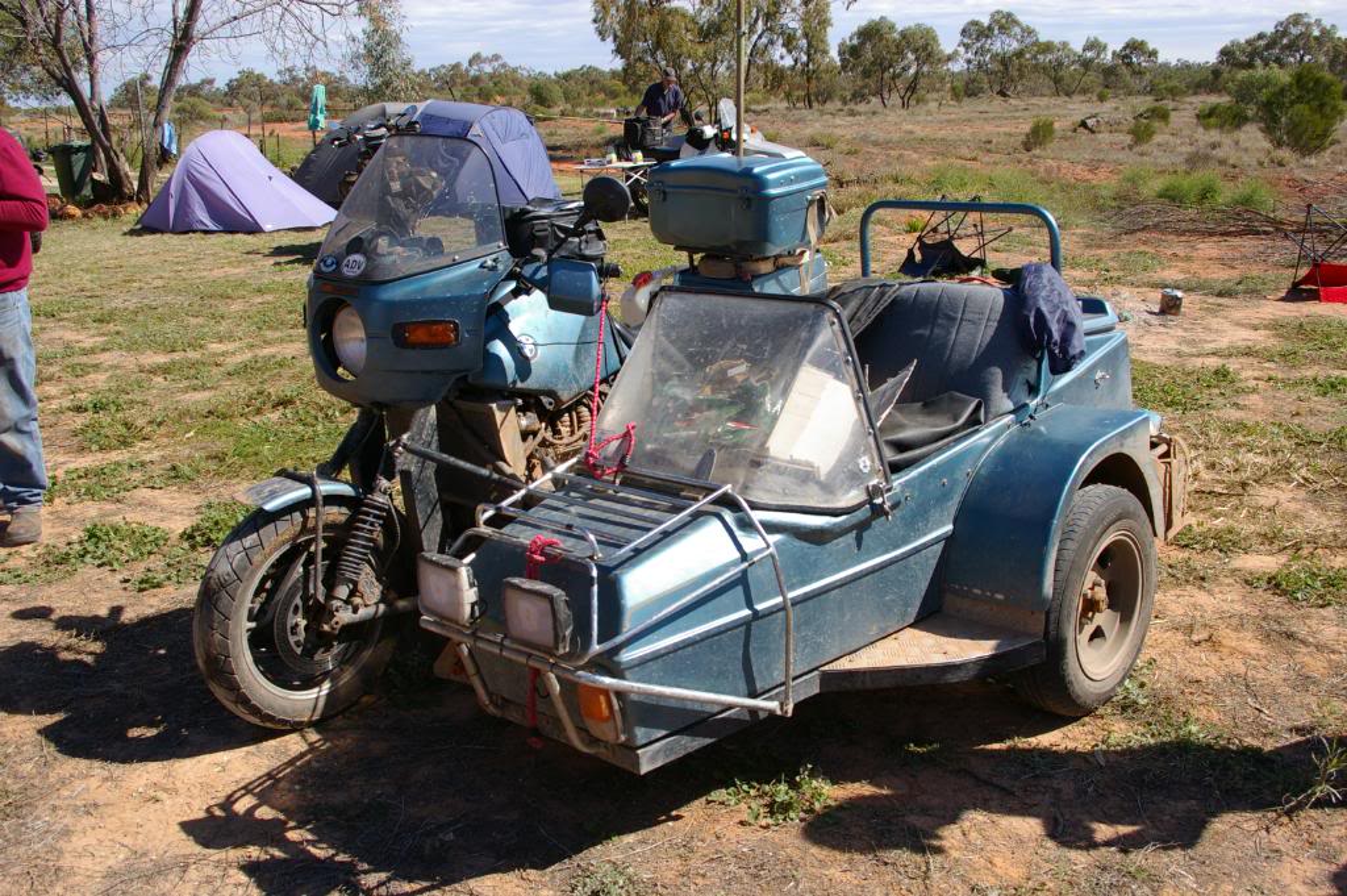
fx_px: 1290
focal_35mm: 34
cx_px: 674
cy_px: 448
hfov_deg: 55.1
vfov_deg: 38.3
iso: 200
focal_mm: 23
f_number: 8
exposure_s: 1/350
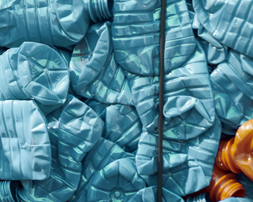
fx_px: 1130
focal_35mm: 151
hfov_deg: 12.4
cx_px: -68
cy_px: -23
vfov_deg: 10.1
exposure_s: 1/320
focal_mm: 50
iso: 100
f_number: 4
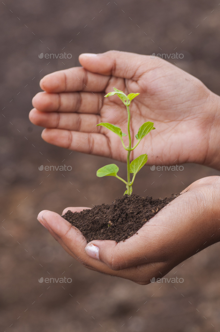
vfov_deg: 15.2
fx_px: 1240
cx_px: 110
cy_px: 166
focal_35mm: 135
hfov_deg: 10.1
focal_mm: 90
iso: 200
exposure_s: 1/100
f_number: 8
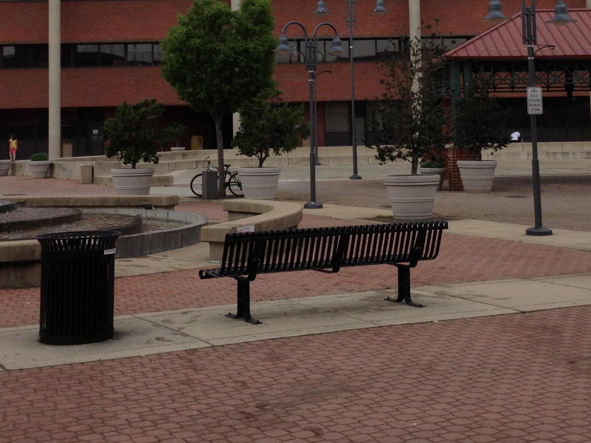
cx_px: 318
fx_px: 1161
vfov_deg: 21.2
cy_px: 58
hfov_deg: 28.6
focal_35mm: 68
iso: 50
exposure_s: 1/502
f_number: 2.4
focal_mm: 4.28
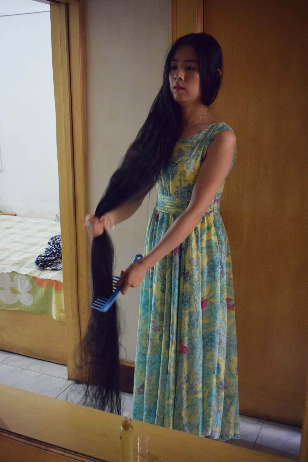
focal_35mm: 38
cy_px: 231
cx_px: 154
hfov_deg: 35.5
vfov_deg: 51.3
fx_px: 481
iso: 3600
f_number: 4
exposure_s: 1/60
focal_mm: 25
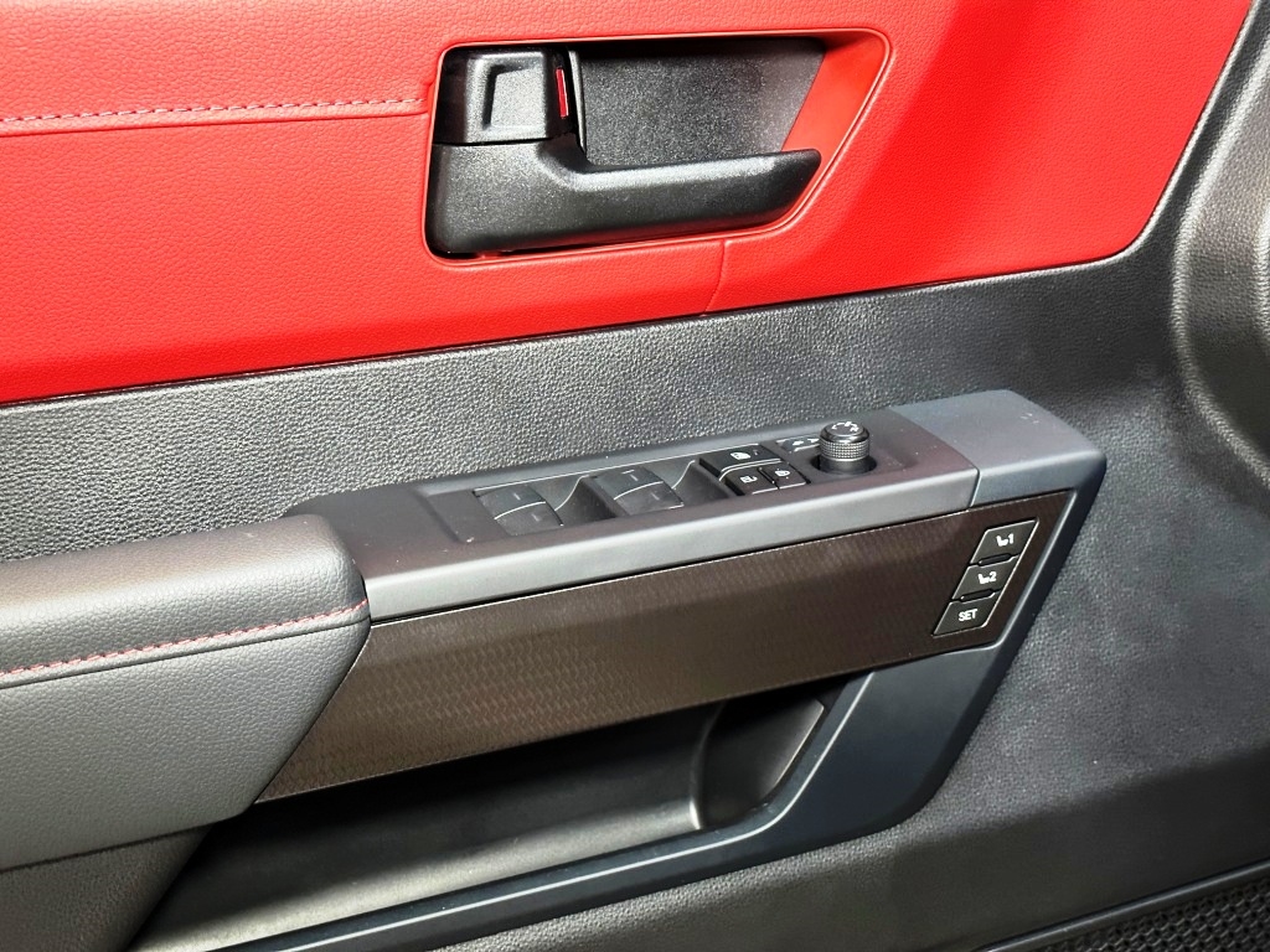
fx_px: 1761
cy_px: 476
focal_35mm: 48
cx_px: 635
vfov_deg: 30.3
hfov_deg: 39.7
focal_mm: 6.86
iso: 500
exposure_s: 1/30
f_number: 1.78
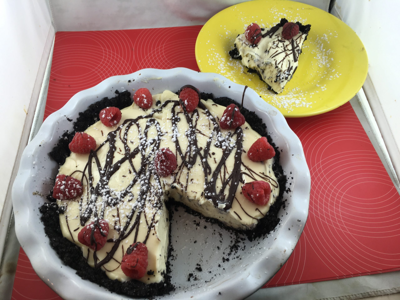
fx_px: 335
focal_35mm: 29
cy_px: 150
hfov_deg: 61.7
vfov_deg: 48.2
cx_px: 200
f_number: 2.2
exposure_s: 1/60
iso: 25
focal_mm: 4.15
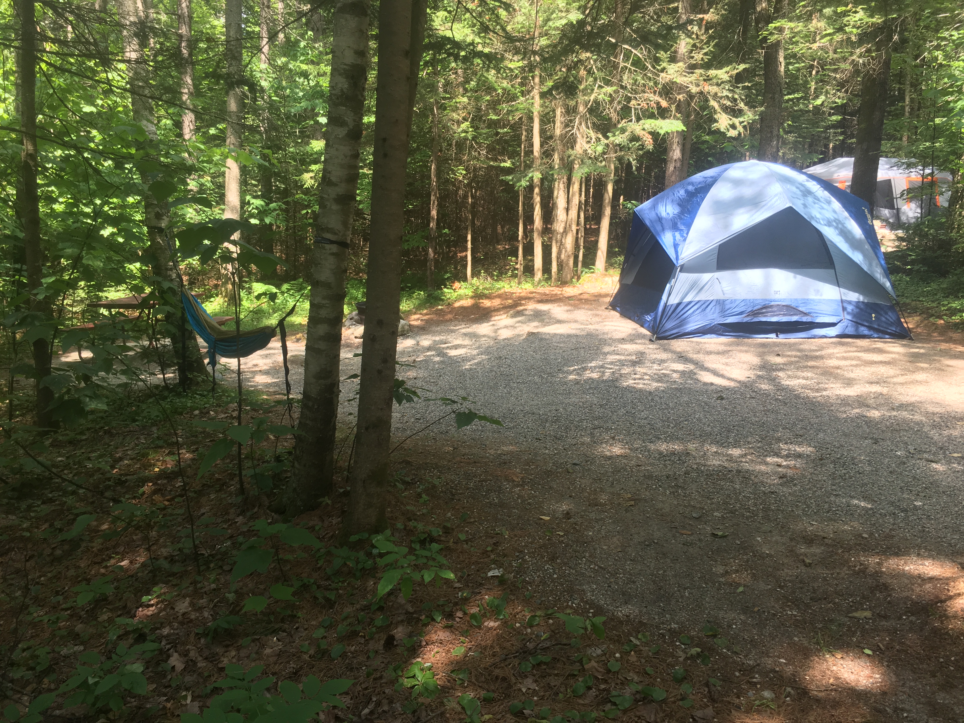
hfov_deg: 61.7
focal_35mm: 29
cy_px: 362
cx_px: 482
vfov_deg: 48.2
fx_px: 808
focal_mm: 4.15
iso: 32
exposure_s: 1/120
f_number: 2.2
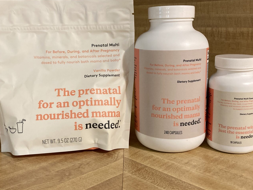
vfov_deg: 32.2
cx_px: 119
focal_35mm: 45
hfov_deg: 42.1
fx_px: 329
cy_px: 87
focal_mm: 3.99
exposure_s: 1/60
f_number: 1.8
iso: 200
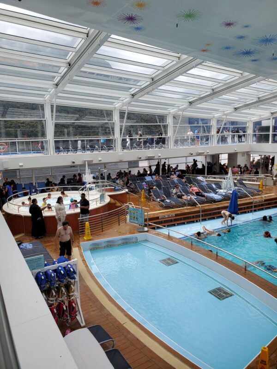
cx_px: 138
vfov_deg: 67.3
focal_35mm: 26
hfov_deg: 53.1
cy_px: 184
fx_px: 277
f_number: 2.4
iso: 50
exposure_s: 1/619
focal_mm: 4.3
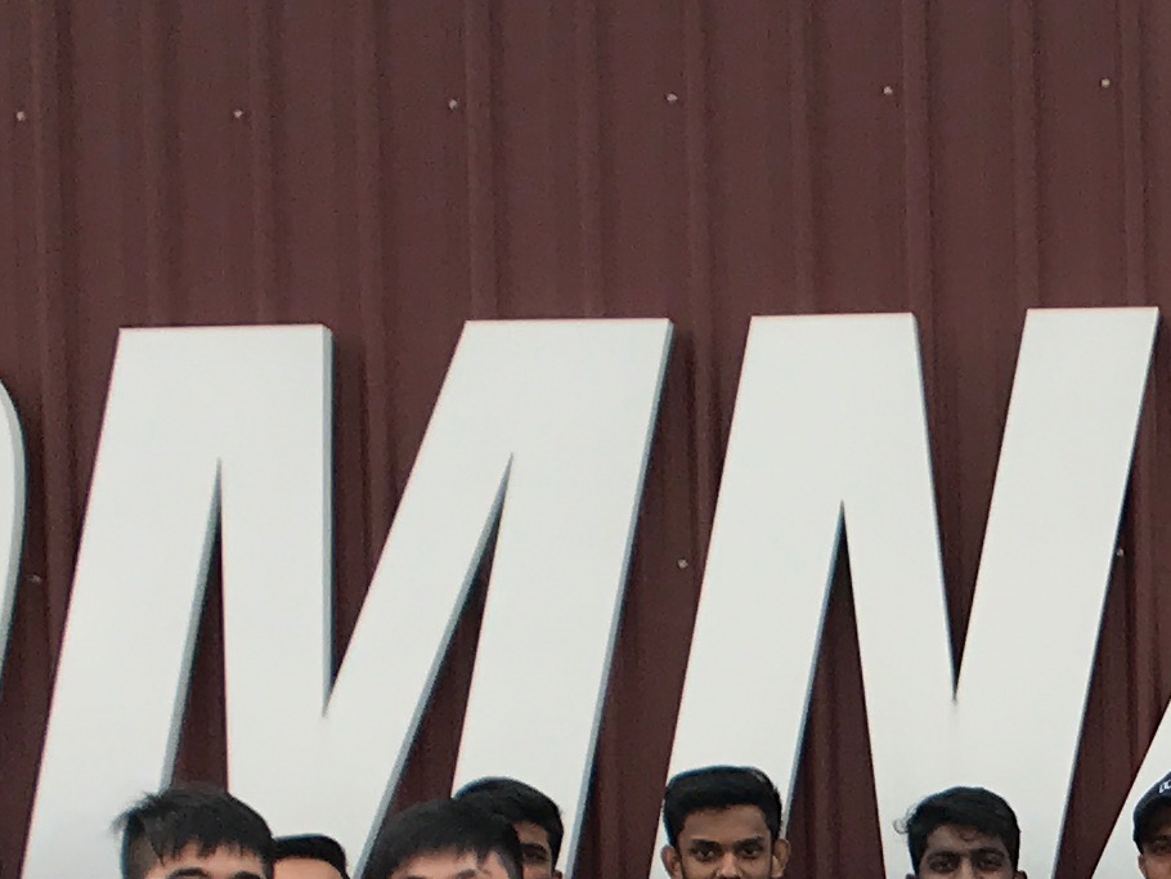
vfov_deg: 11.7
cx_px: 1370
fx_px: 4196
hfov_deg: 15.4
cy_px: 1109
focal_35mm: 124
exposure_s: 1/515
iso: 20
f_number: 1.8
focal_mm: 3.99
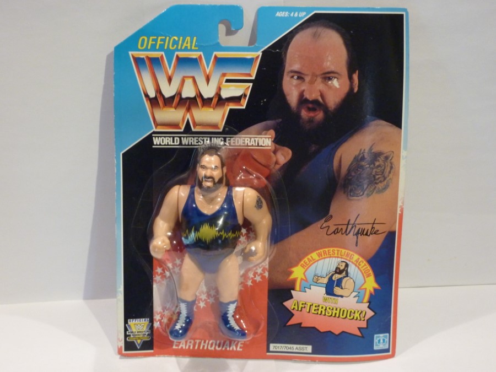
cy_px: 186
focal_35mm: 63
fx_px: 903
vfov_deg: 23.3
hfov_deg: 30.7
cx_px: 248
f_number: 4
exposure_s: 1/30
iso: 400
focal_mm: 10.3
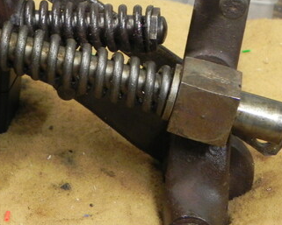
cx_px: 82
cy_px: 24
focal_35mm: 138
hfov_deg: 13.9
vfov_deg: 11.1
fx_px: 1152
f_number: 3.5
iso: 400
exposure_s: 1/11.6
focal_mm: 11.8
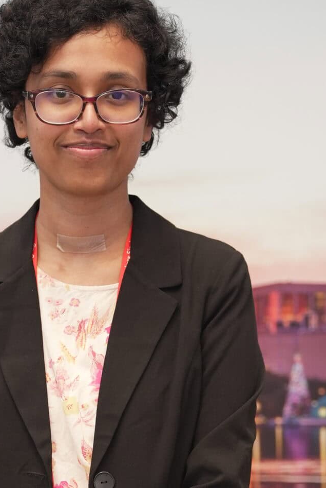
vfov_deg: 13.0
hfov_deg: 8.8
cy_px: 447
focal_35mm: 157
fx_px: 2123
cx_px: 83
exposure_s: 1/250
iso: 2000
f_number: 2.8
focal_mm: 72.7
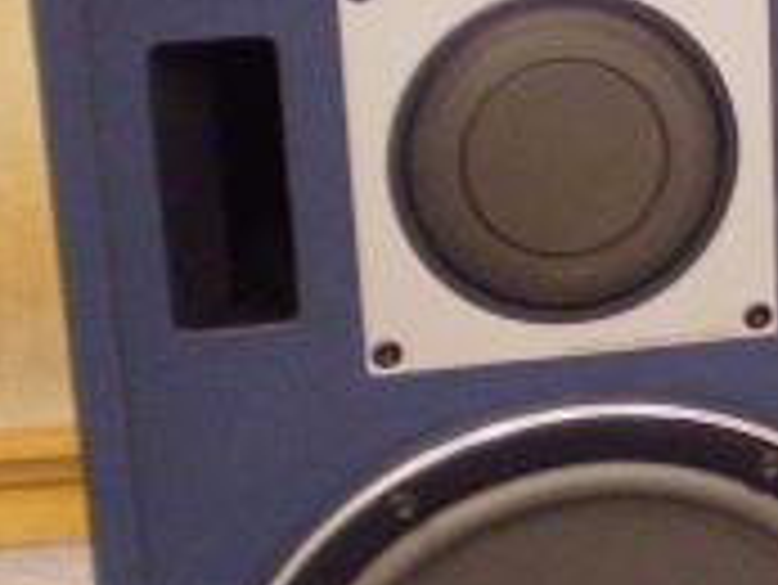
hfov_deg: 14.1
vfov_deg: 11.2
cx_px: 1066
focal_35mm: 133
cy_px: 320
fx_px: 2991
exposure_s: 1/20
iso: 400
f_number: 3.1
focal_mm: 6.3
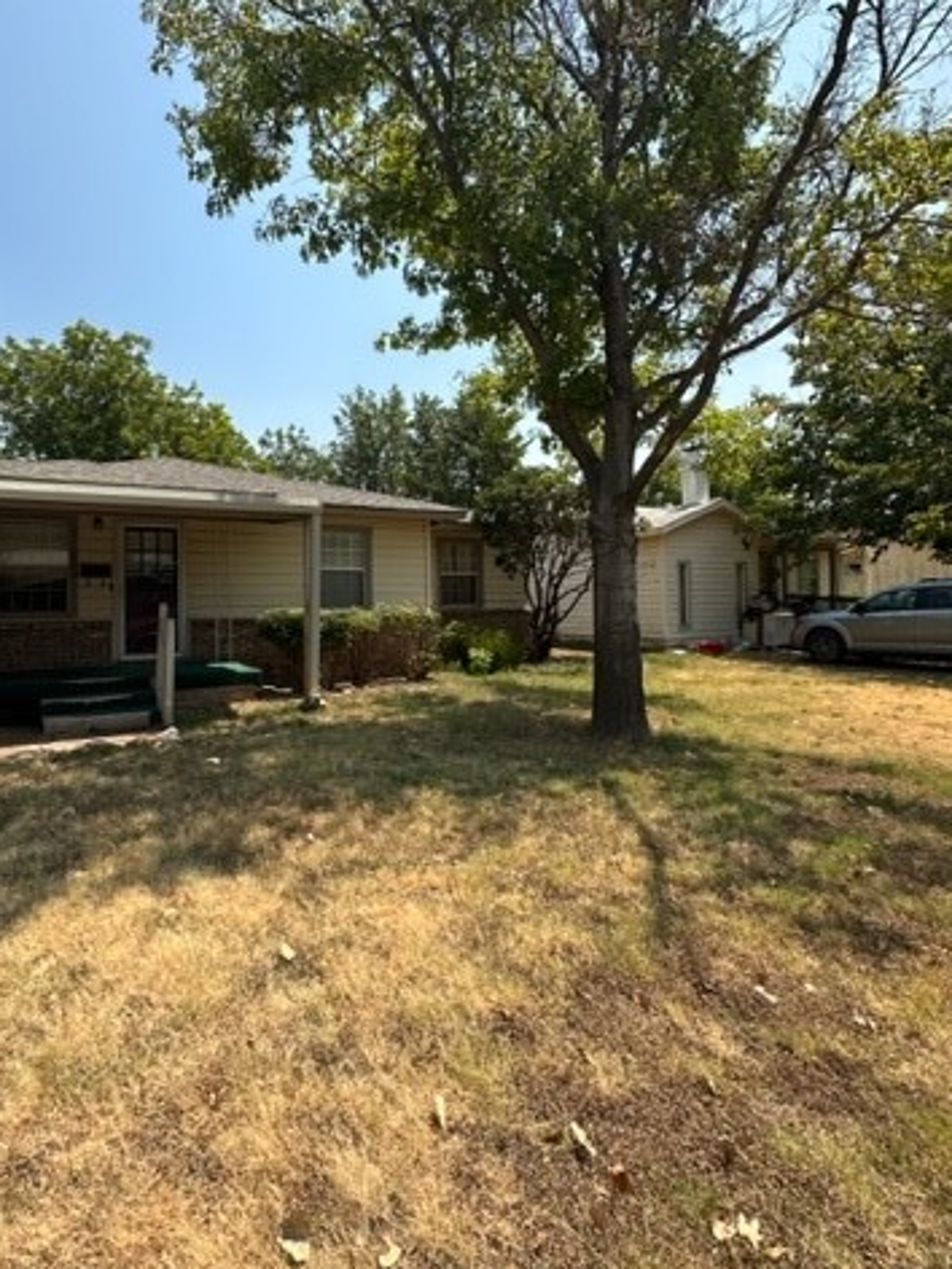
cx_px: 376
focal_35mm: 19
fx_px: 697
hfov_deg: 67.9
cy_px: 578
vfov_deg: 84.5
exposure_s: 1/1618
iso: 50
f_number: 2.2
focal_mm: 2.22
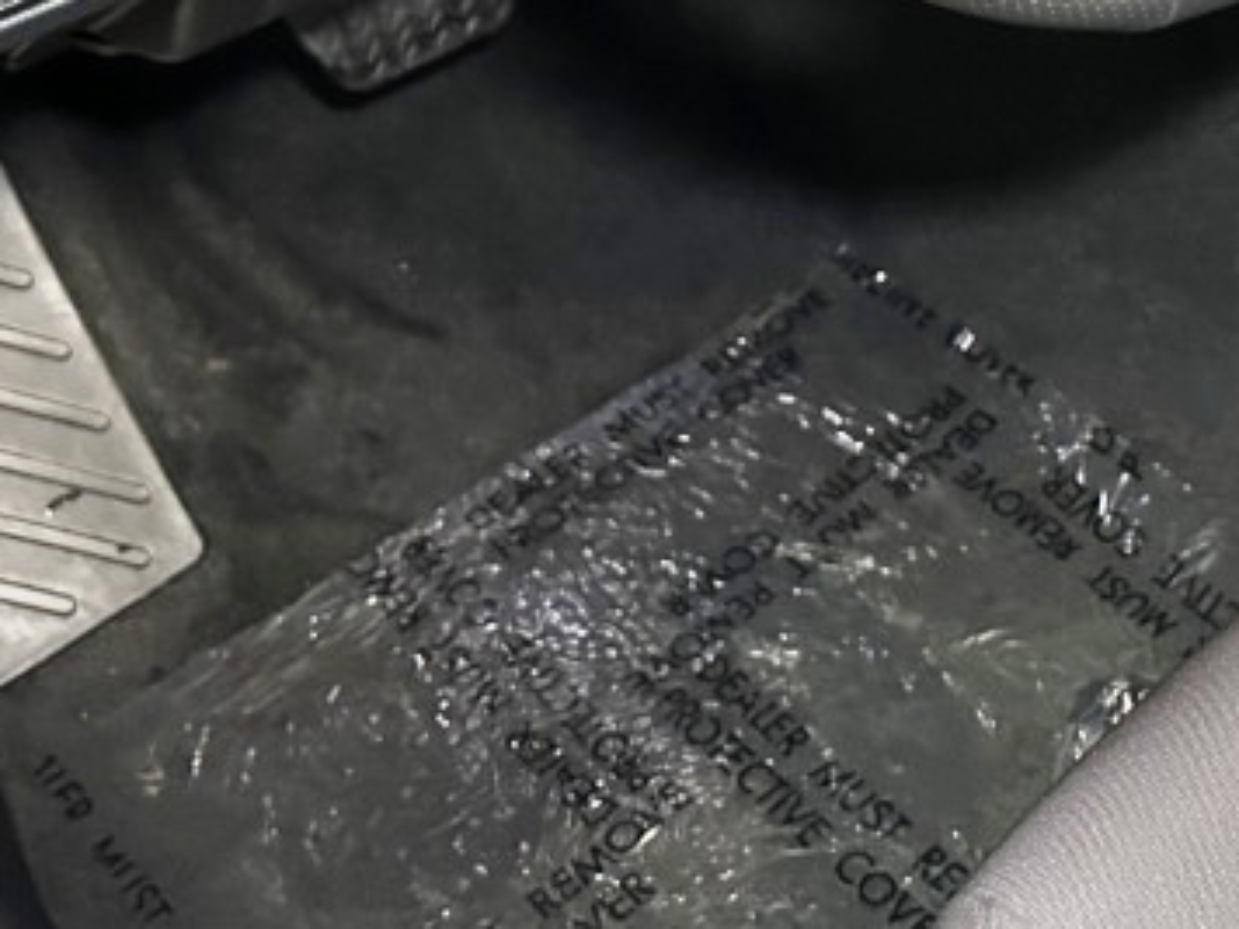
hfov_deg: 27.3
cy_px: -344
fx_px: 2470
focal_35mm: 69
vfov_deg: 19.3
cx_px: 1089
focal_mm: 6.86
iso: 800
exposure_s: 1/30
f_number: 1.78
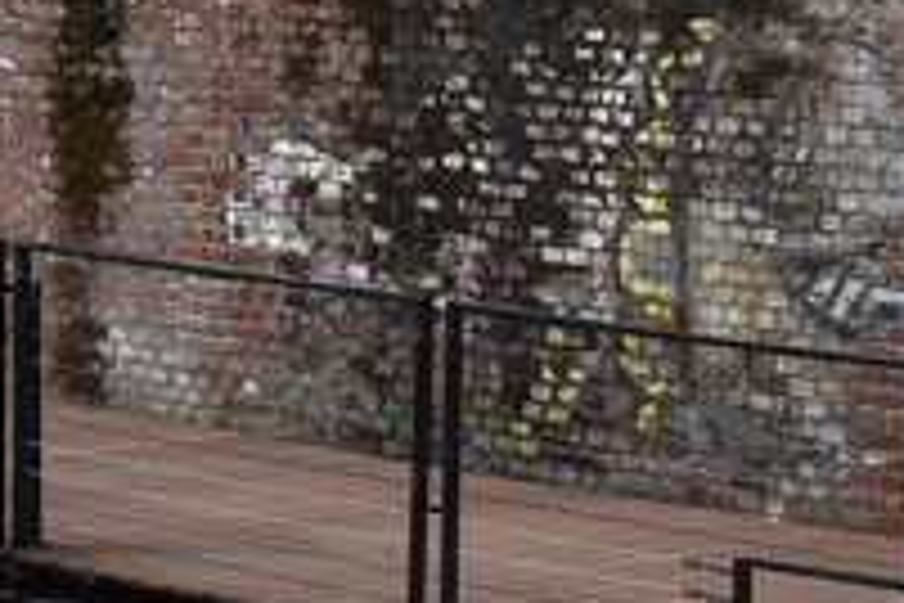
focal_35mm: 202
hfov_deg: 9.6
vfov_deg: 6.7
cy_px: -279
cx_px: -859
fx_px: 5064
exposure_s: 1/250
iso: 100
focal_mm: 25
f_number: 8
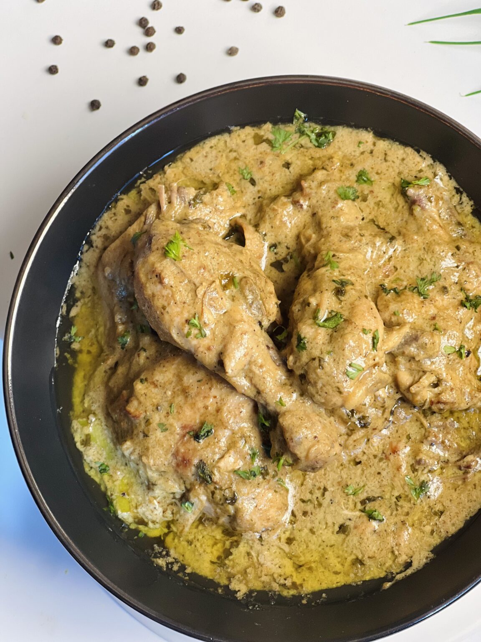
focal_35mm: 77
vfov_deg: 25.3
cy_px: 321
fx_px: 1427
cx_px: 240
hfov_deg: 19.1
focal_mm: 9
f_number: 2.8
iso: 160
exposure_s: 1/121
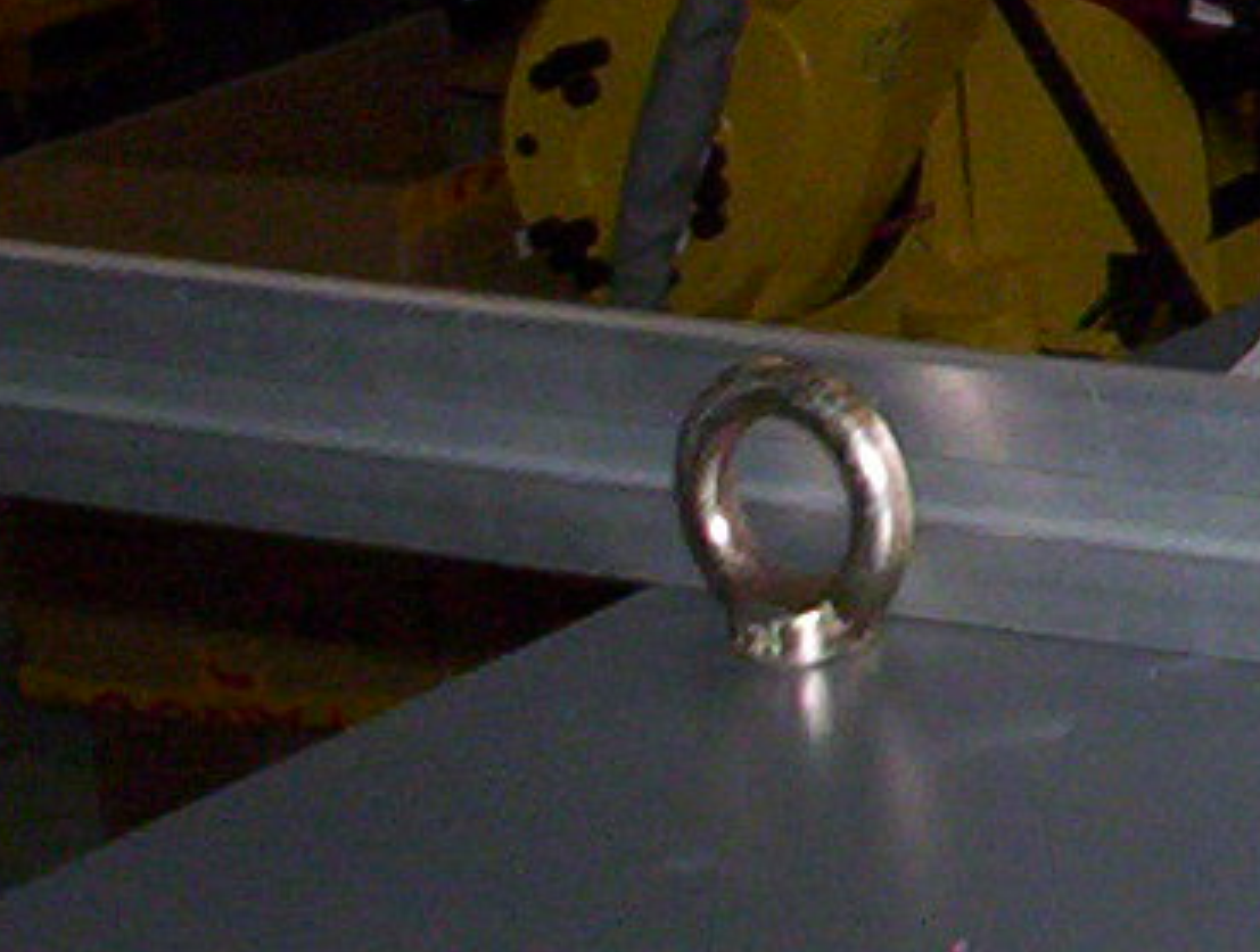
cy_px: -628
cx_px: 2445
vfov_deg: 8.6
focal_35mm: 168
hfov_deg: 10.8
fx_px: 6133
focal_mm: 4.99
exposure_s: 1/60
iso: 140
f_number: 4.5
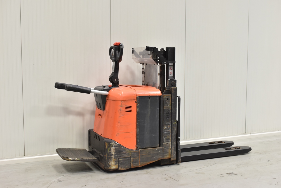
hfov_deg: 41.1
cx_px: 140
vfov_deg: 28.1
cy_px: 94
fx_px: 375
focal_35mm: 48
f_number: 7.1
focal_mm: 32
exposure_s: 1/20
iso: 1000
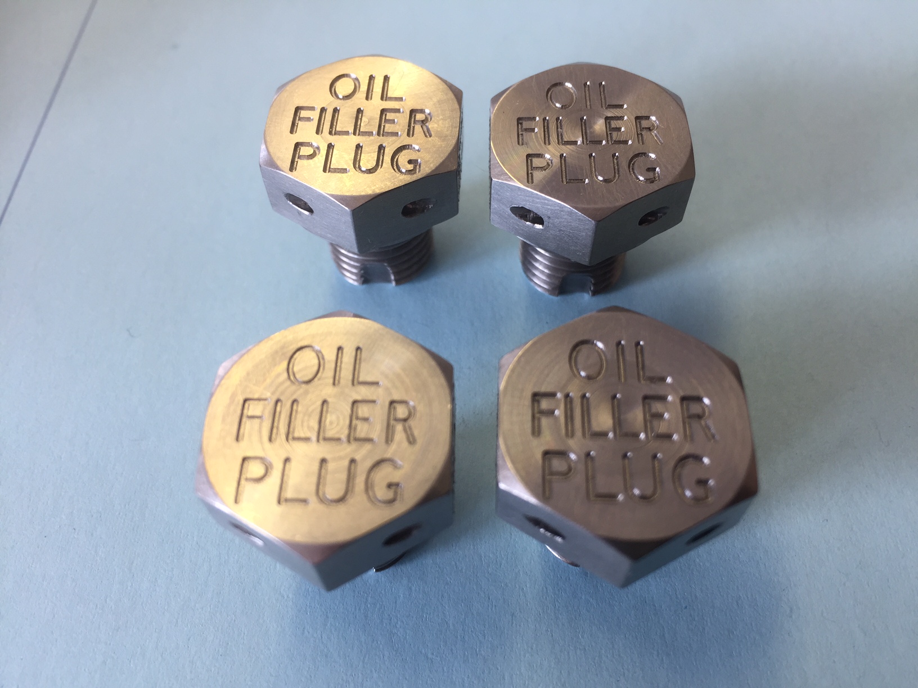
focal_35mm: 29
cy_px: 344
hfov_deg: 61.7
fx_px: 769
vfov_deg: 48.2
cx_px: 459
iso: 40
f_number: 2.2
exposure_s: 1/50
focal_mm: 4.15
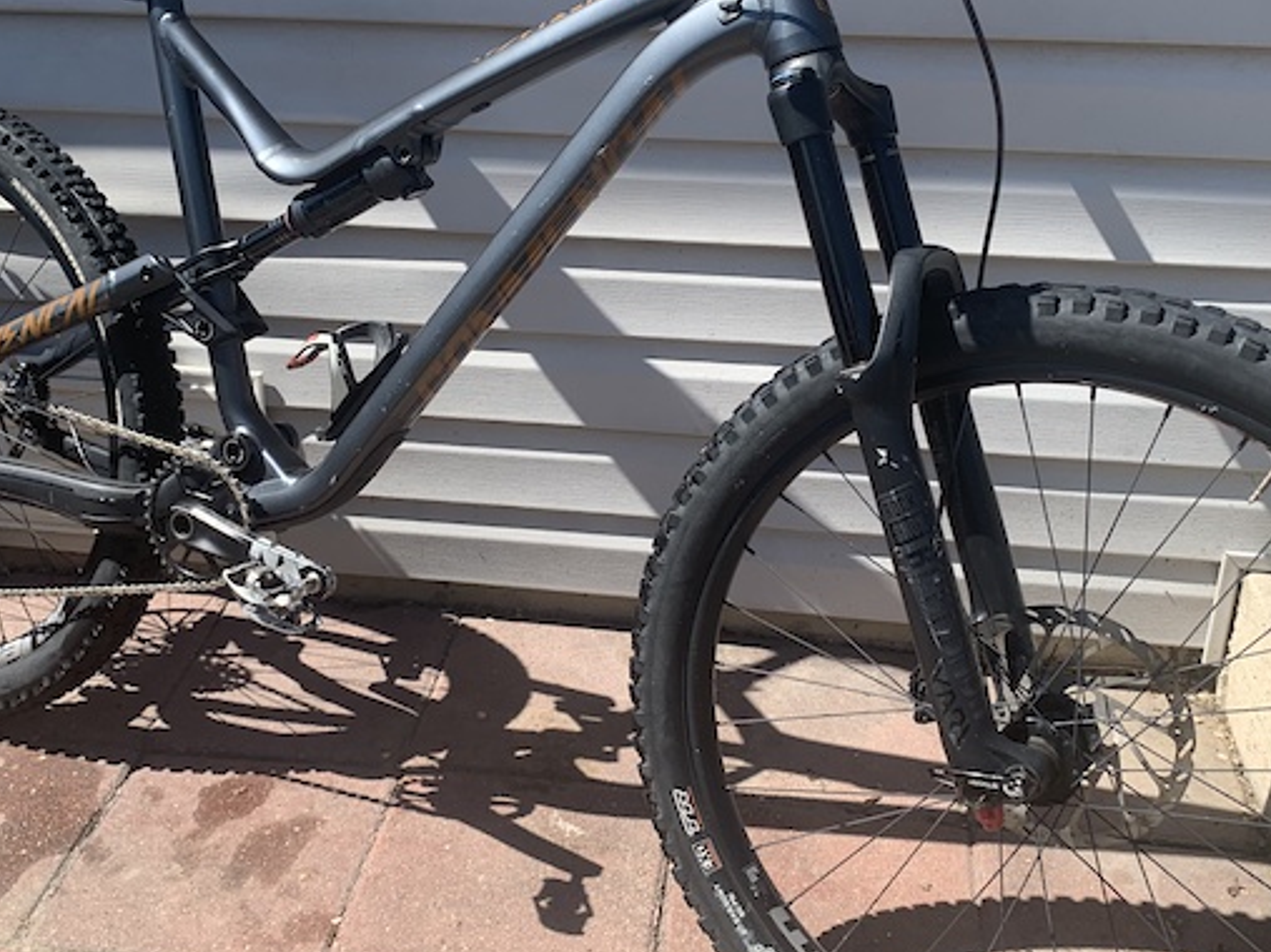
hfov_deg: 45.8
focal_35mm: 41
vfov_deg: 35.1
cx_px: 602
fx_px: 1505
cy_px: 411
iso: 25
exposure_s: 1/1350
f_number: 1.8
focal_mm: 4.25
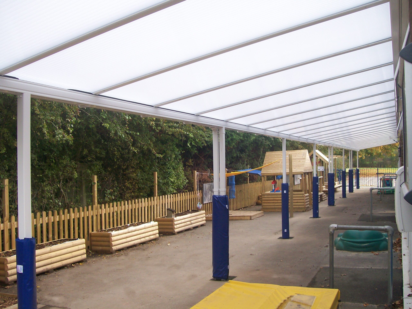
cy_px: 154
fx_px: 428
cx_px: 206
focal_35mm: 36
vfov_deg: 39.7
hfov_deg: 51.4
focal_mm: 6
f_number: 2.7
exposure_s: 1/155
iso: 80
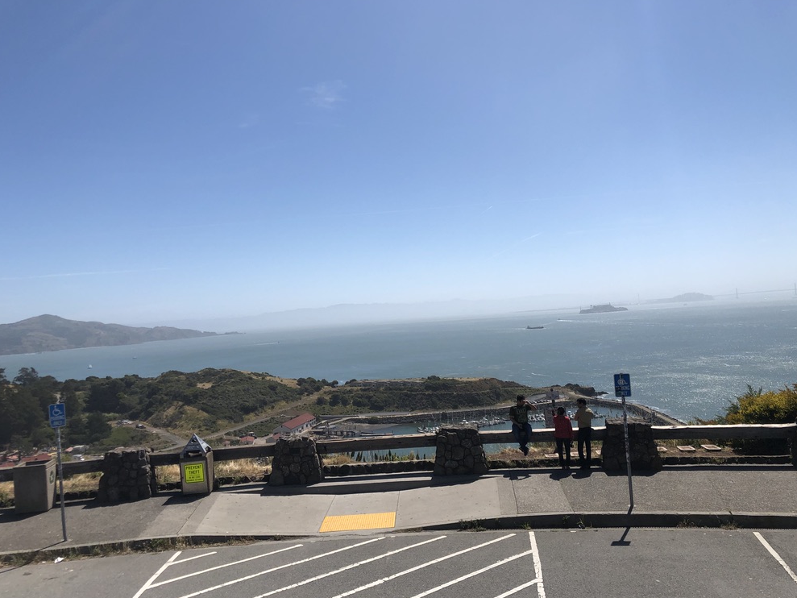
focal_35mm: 29
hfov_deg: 61.6
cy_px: 301
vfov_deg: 48.2
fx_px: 668
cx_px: 409
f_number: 1.8
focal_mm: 4
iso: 25
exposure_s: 1/4367
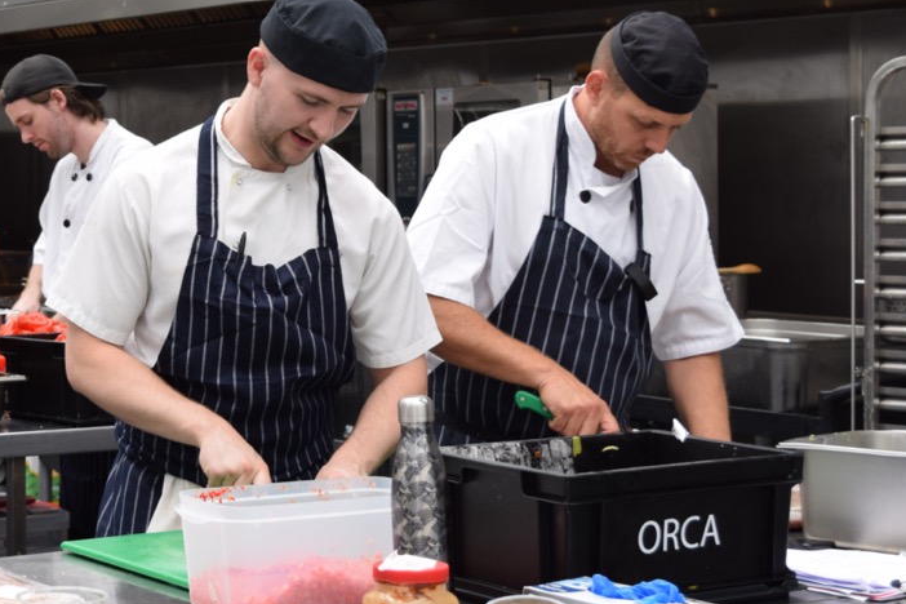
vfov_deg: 14.7
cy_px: 248
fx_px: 2340
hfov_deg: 21.7
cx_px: 221
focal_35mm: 93
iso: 400
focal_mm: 34
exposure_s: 1/125
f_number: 5.6
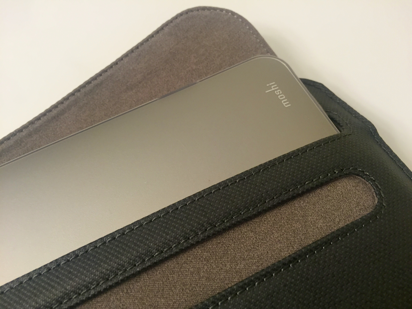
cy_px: 154
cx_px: 206
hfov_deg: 61.7
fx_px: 345
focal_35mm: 29
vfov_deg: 48.2
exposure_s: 1/30
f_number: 2.2
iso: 100
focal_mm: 4.15
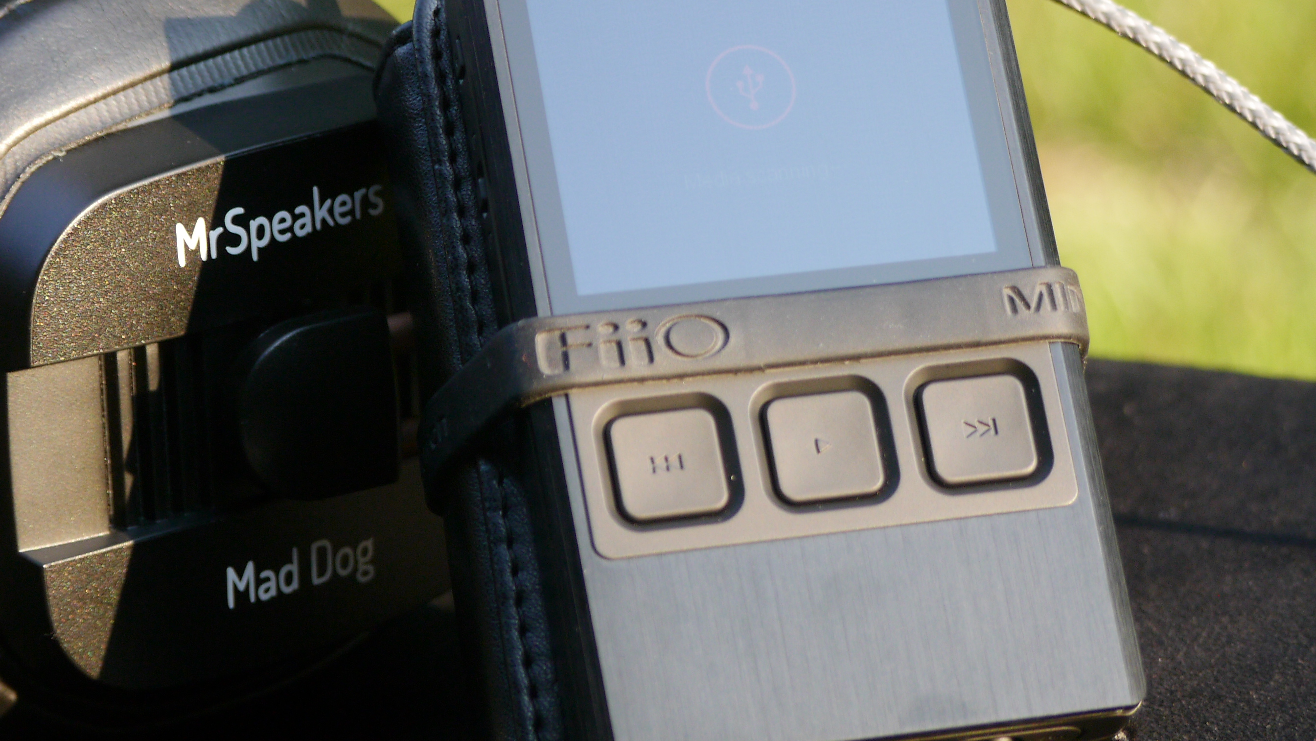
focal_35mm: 168
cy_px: 266
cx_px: 776
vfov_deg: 7.2
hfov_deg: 12.8
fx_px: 5863
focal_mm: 45
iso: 200
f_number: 4
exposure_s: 1/125
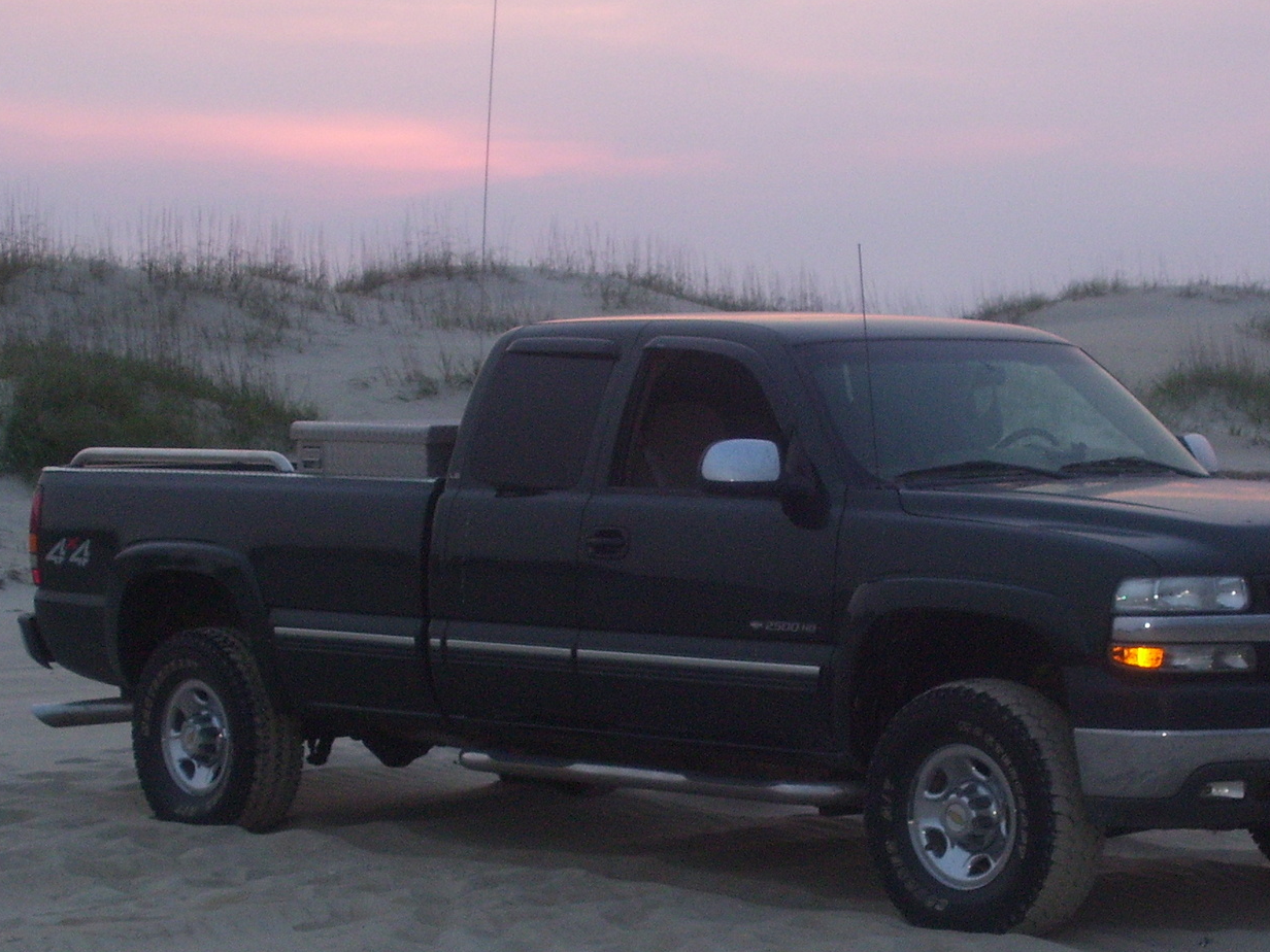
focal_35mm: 113
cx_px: 787
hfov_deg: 17.4
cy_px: 592
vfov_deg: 13.1
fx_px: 4146
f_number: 4.3
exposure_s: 1/90
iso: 200
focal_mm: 14.3
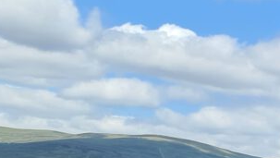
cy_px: 249
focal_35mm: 138
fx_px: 1025
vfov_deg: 8.6
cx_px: 482
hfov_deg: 14.0
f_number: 1.8
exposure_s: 1/932
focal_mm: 7
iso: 50
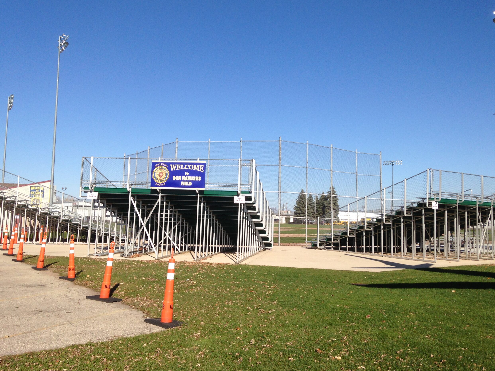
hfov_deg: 54.0
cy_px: 181
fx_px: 486
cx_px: 252
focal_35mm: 34
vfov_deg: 41.8
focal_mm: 4.12
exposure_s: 1/2262
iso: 50
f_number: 2.4
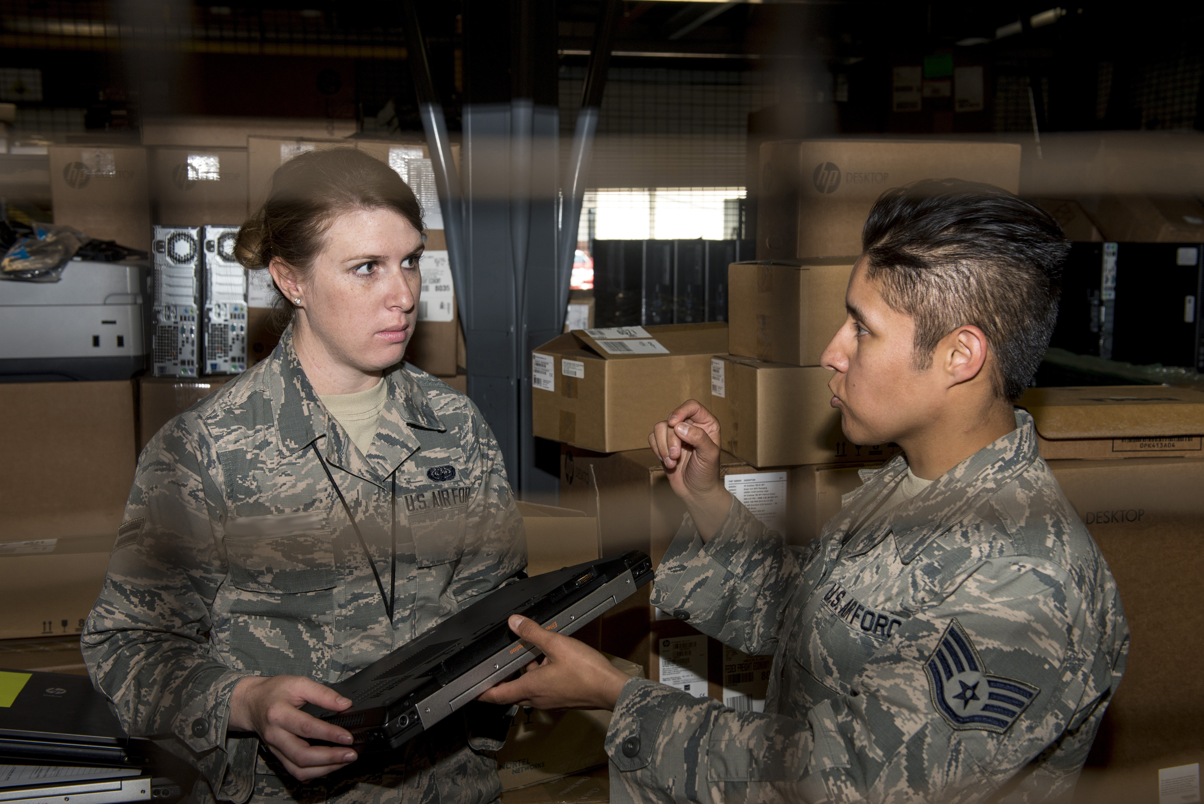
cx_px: 602
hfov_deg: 46.4
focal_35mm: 42
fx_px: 1405
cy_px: 402
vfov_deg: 31.9
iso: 500
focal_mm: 42
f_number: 6.3
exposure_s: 1/200
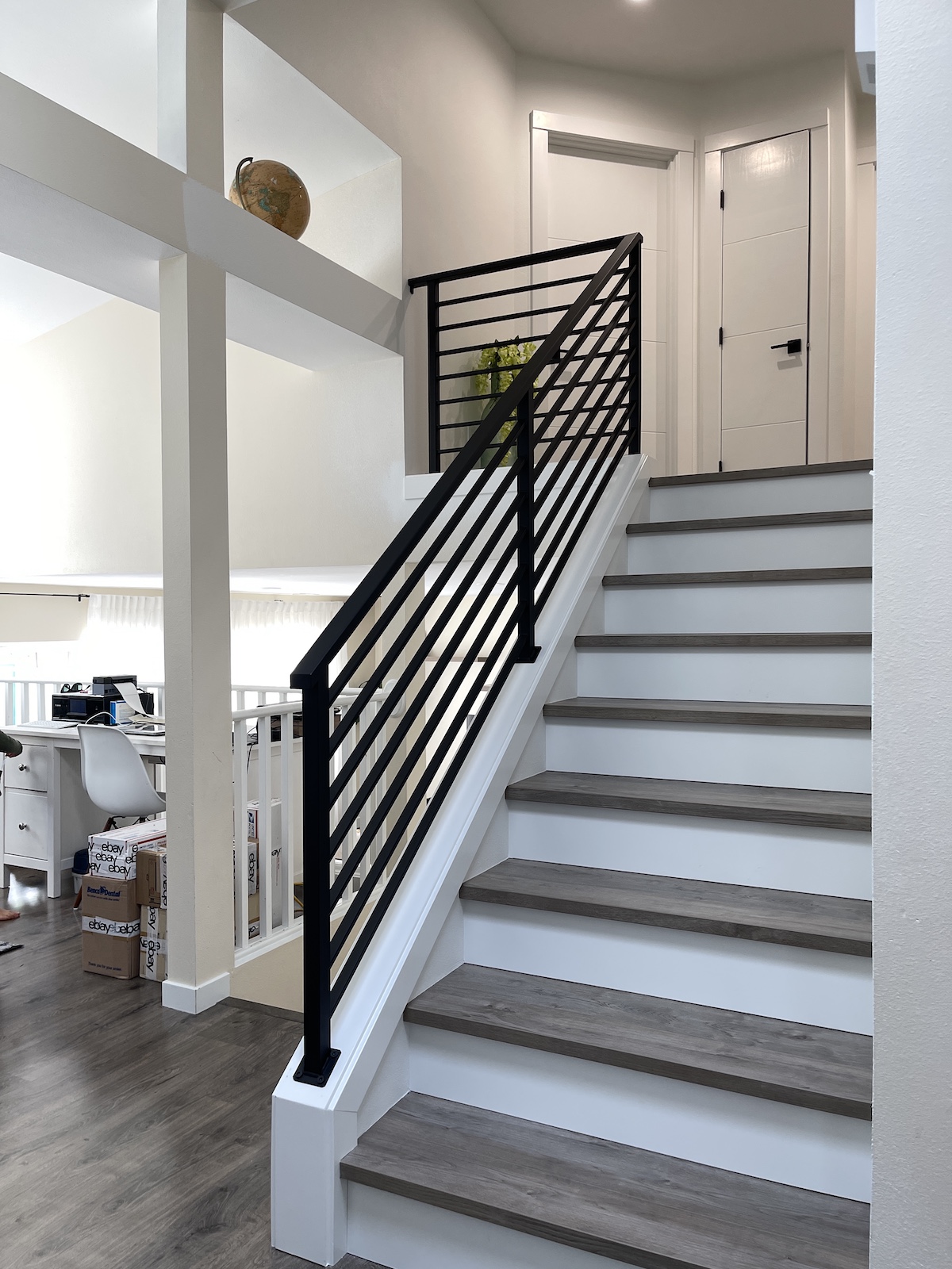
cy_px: 634
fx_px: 953
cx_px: 476
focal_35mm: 26
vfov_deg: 67.3
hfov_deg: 53.1
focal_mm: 5.1
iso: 80
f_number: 1.6
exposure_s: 1/120
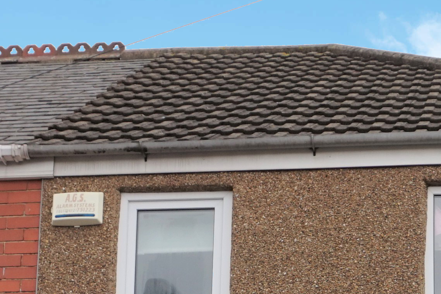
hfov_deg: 17.5
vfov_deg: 11.0
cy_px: 557
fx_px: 1408
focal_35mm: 115
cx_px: 418
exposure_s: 1/100
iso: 100
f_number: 8
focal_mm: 16
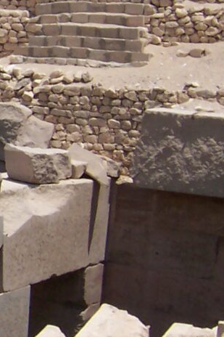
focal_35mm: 124
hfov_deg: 10.1
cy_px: 145
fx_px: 1158
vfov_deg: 16.5
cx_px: -254
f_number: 5.6
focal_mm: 5.6
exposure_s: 1/750
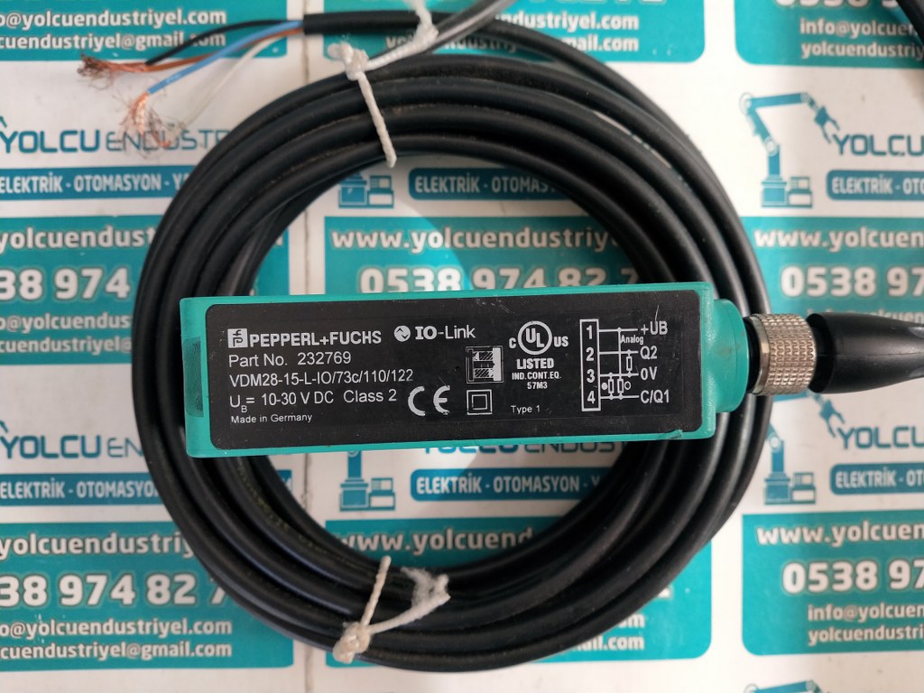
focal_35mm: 23
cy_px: 346
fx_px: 614
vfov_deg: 58.9
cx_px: 462
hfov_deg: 73.9
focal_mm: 3.99
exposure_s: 1/50
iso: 244
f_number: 1.7
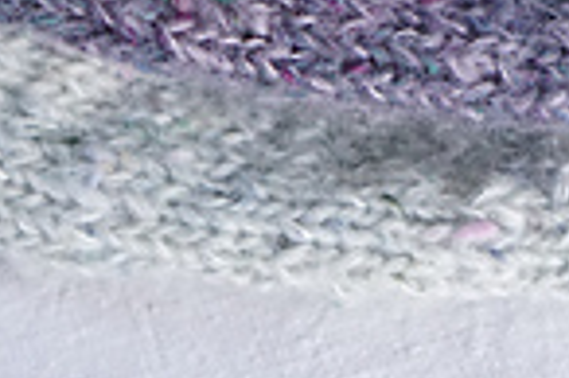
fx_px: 4057
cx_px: 242
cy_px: -205
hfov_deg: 8.0
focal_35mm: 257
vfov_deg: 5.3
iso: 1600
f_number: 2.5
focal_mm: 50
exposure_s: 1/160
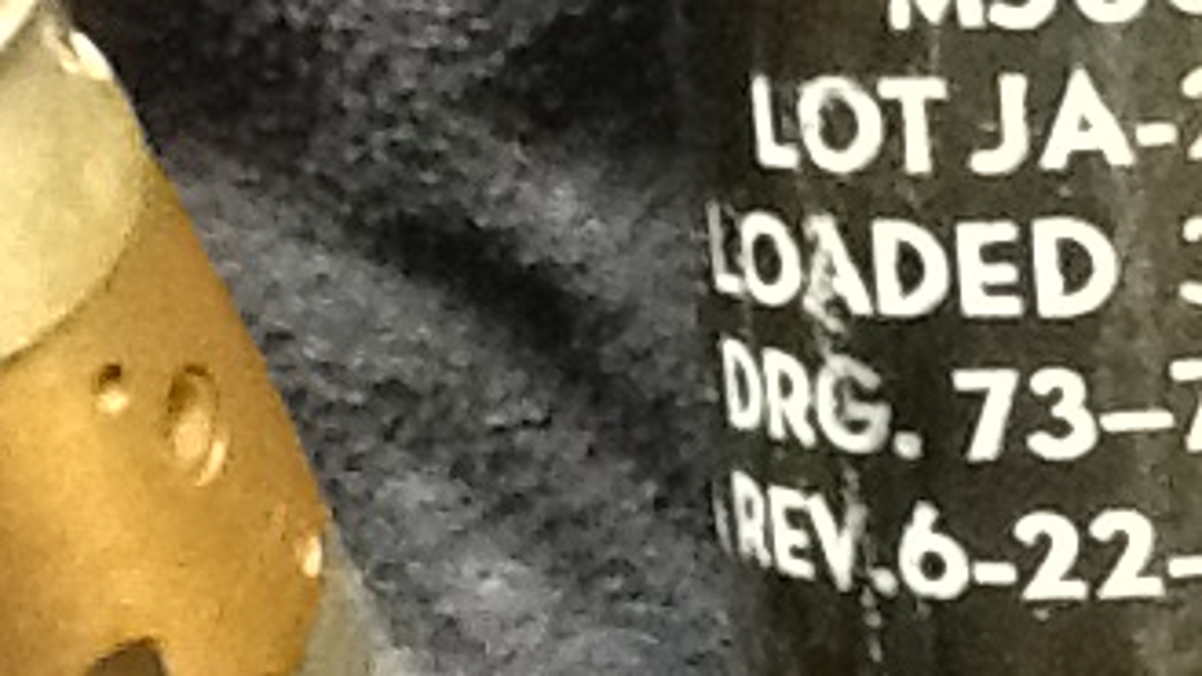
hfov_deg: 15.3
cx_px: 793
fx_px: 4462
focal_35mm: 140
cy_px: 223
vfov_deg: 8.7
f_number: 2.4
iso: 500
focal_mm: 2.03
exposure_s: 1/15
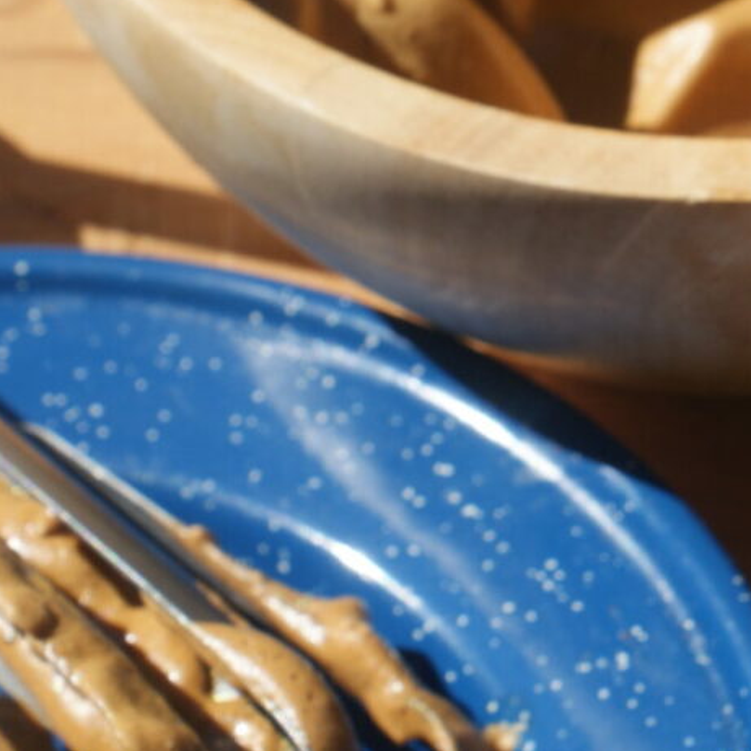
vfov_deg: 10.0
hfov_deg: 9.9
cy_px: 308
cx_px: 945
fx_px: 4278
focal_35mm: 174
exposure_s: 1/100
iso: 100
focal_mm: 45
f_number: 13
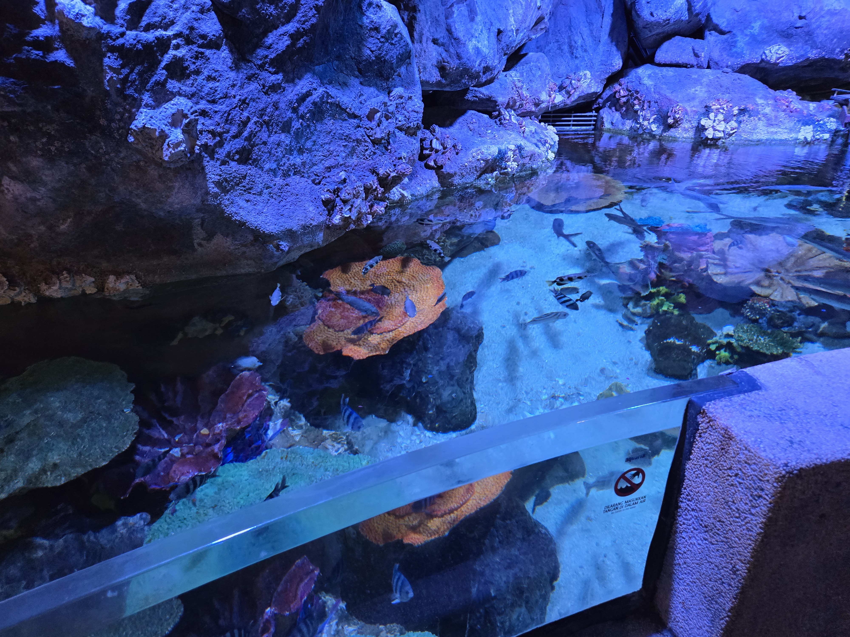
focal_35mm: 23
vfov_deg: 58.9
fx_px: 565
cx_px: 425
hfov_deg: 73.9
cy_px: 318
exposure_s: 1/100
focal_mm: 5.4
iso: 640
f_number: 1.8
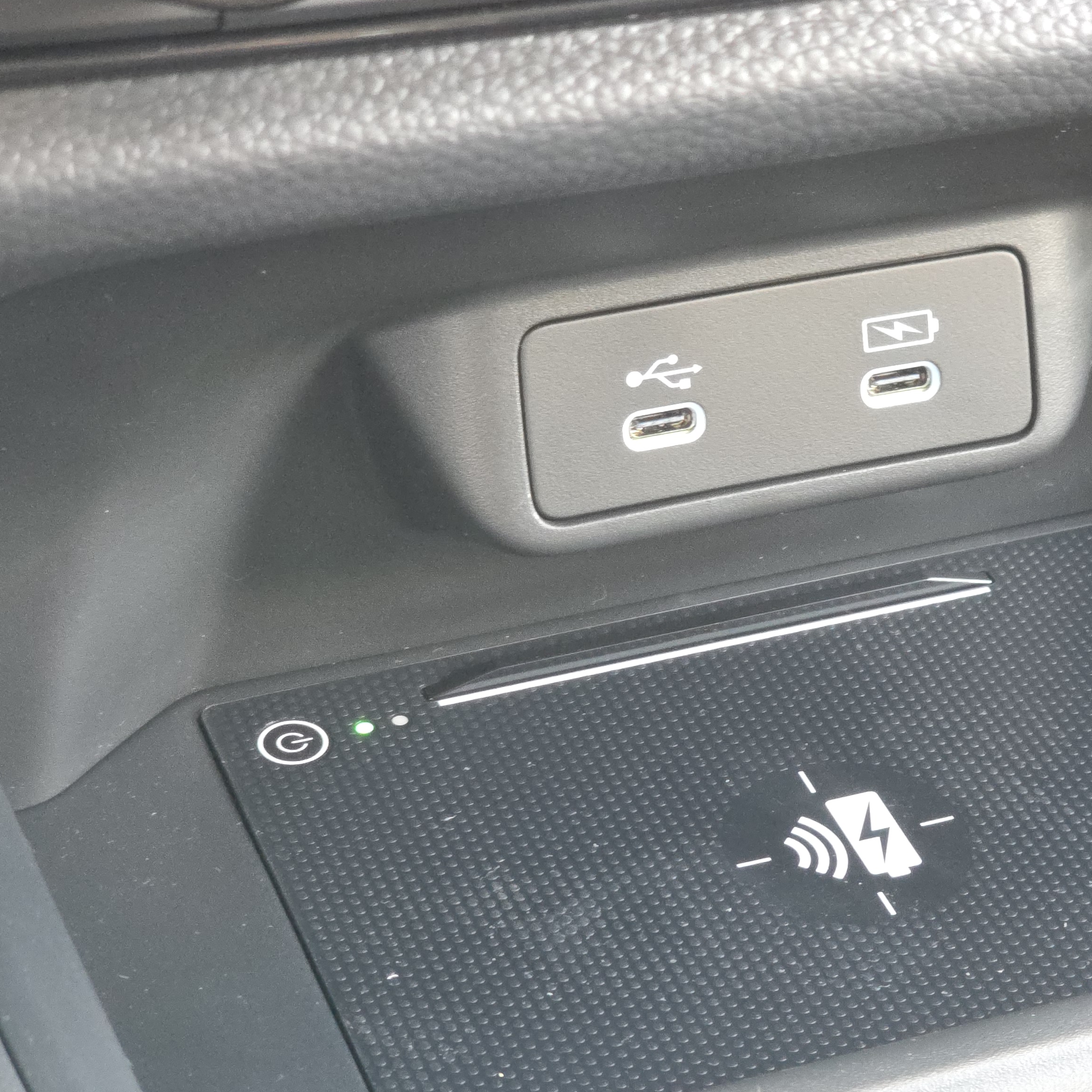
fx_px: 3747
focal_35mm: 105
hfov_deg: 16.5
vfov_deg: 16.6
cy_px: 670
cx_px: 779
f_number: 2.4
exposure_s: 1/30
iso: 320
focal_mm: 7.9
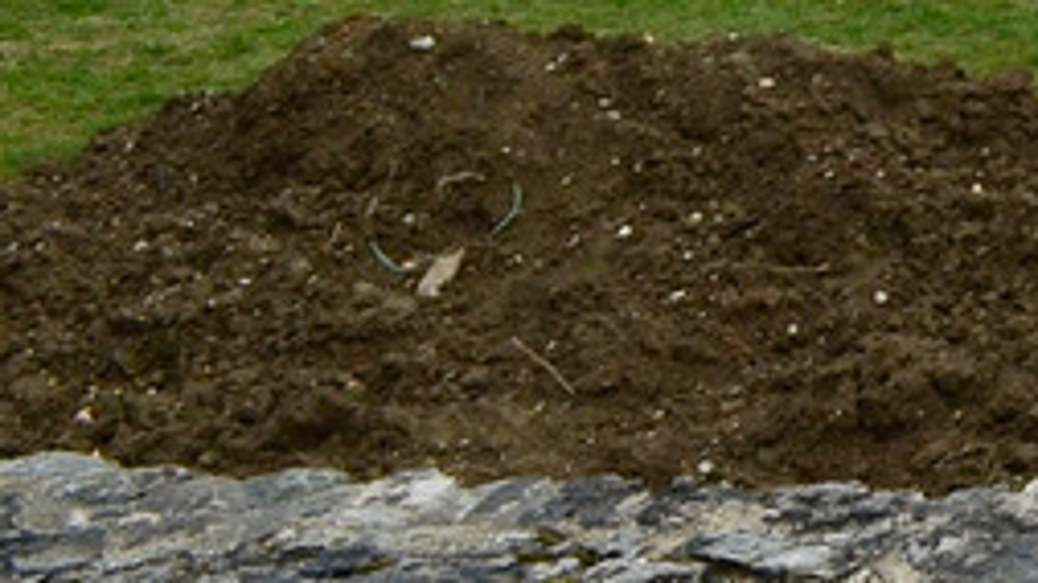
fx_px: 4291
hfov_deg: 11.3
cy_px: -1135
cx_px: 2536
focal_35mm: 156
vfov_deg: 7.0
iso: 320
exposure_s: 1/250
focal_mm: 18
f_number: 9.5
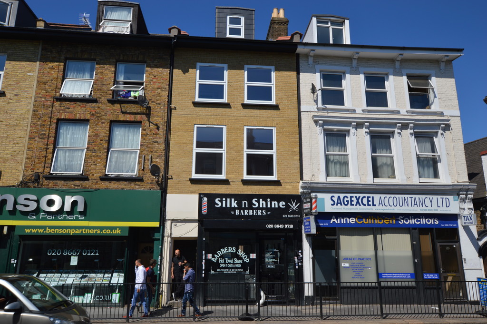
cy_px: 162
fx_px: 345
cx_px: 244
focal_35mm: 26
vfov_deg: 50.3
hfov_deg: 70.5
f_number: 9
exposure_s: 1/320
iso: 100
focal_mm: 17
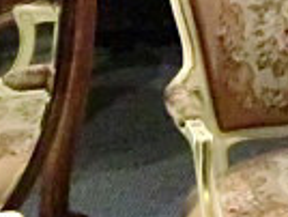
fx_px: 1392
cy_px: 236
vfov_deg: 8.8
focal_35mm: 167
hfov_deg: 11.8
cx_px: 127
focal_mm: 6.3
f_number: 3.1
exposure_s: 1/40
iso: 1600
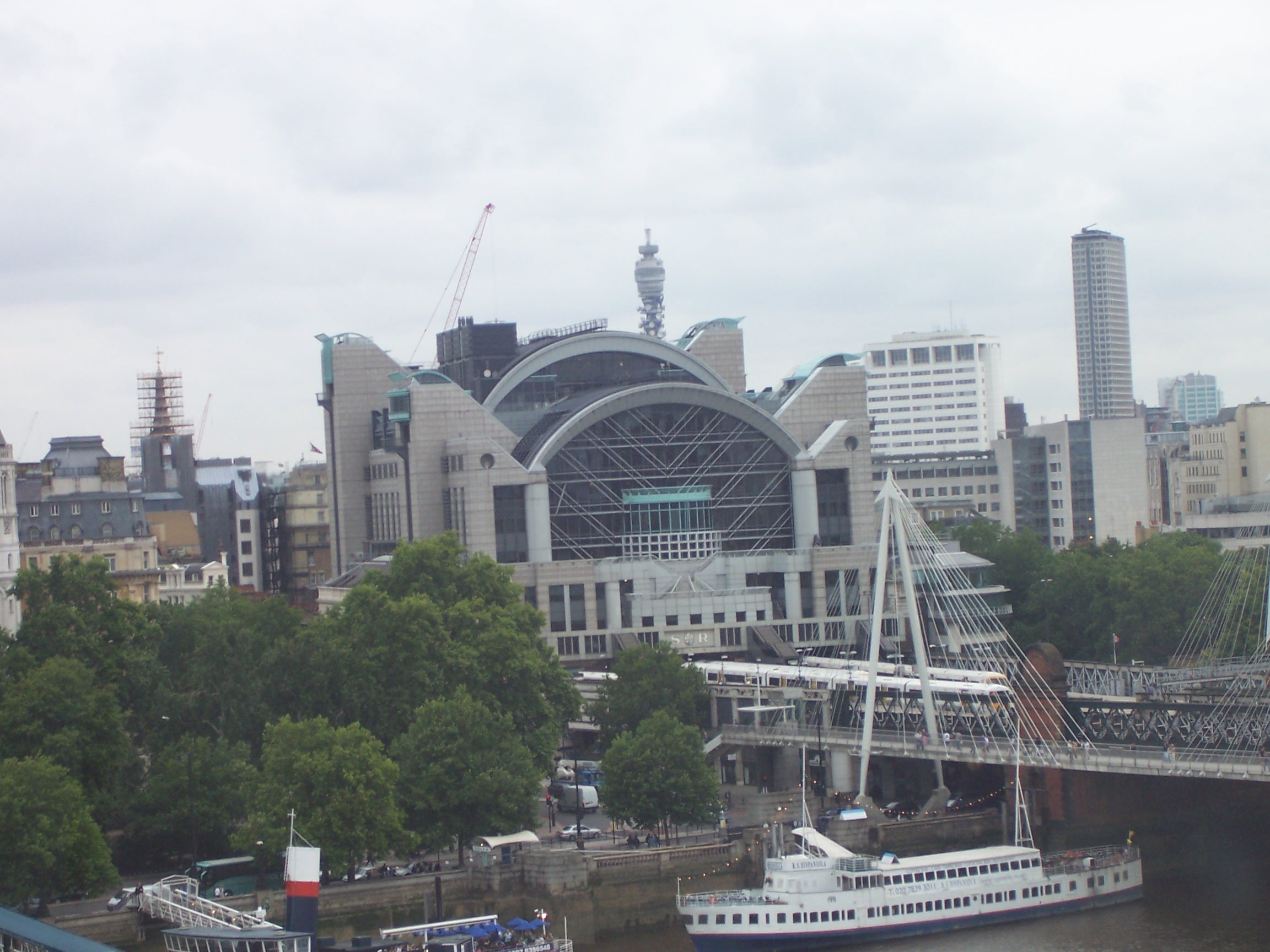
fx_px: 3742
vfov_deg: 14.5
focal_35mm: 102
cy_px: 476
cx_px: 635
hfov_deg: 19.3
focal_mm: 16.8
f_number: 4.6
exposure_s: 1/90
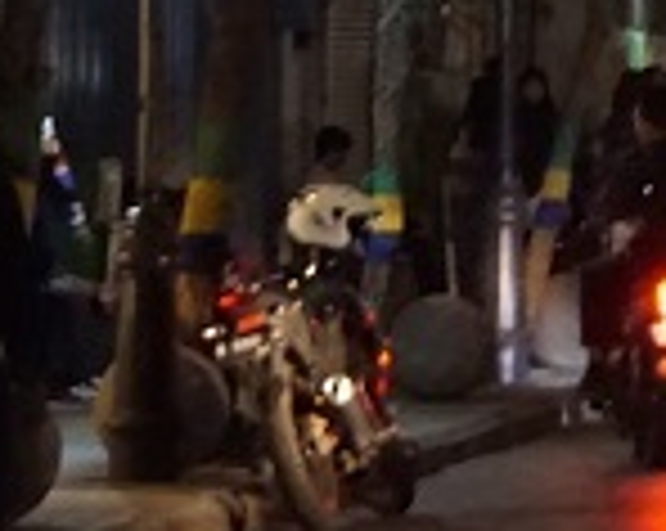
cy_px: -324
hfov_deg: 3.3
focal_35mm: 583
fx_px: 11476
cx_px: 1184
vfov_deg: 2.6
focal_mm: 99
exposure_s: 1/60
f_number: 5.6
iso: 6400
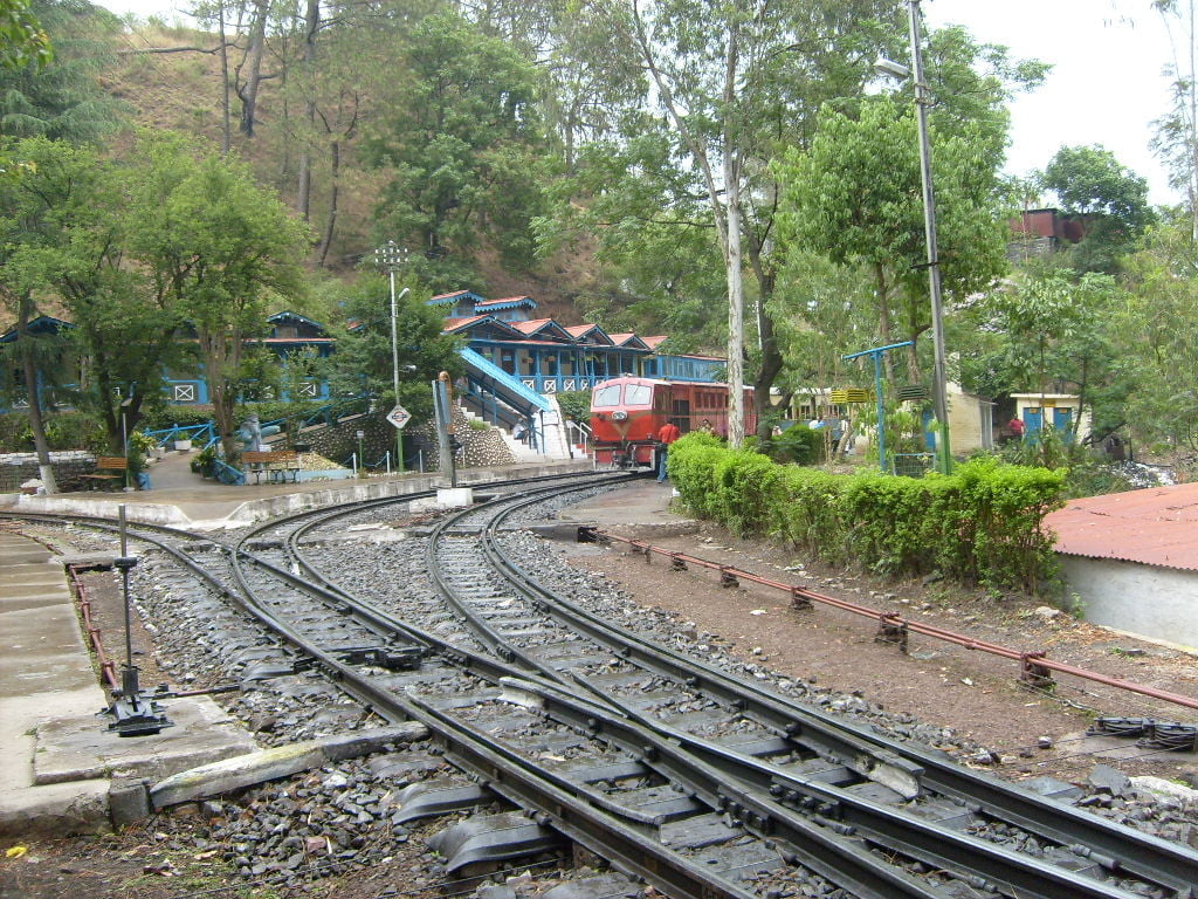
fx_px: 1211
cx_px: 599
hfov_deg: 52.6
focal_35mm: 35
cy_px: 450
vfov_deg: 40.7
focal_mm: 5.8
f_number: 2.8
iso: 80
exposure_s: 1/180
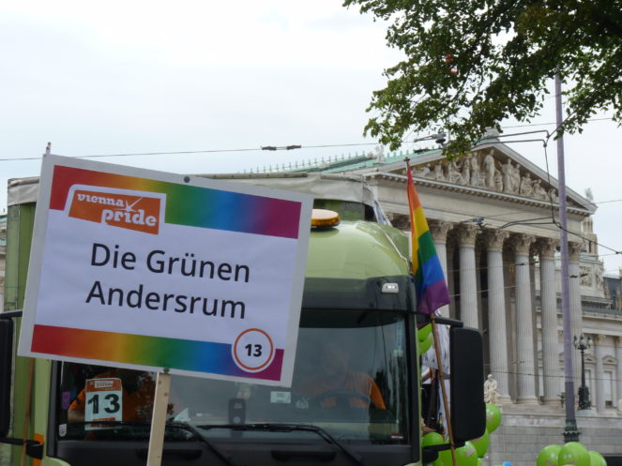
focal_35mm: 117
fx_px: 2102
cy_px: 246
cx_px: 323
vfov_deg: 12.7
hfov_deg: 16.8
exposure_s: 1/250
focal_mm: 18
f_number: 5
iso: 80
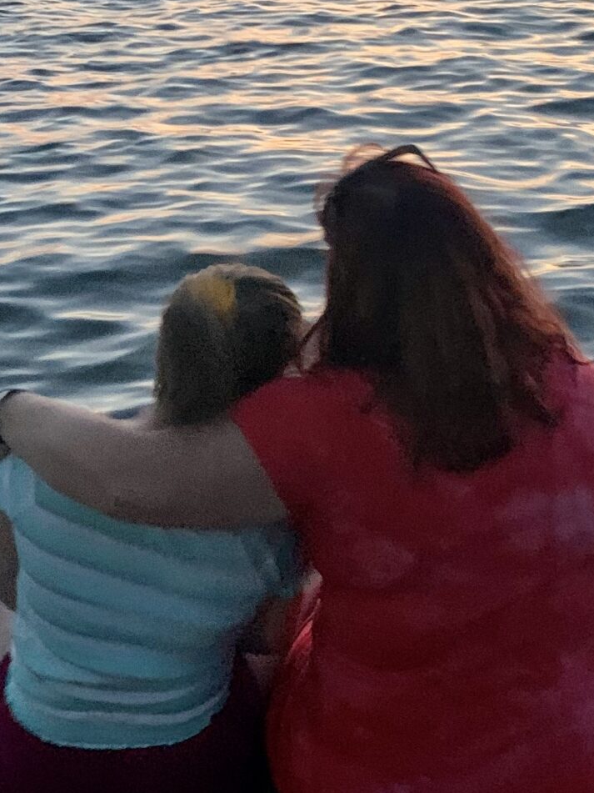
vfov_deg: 27.6
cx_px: 253
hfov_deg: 21.0
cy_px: 276
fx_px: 1602
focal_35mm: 70
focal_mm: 4.25
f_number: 1.8
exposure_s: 1/15
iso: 800
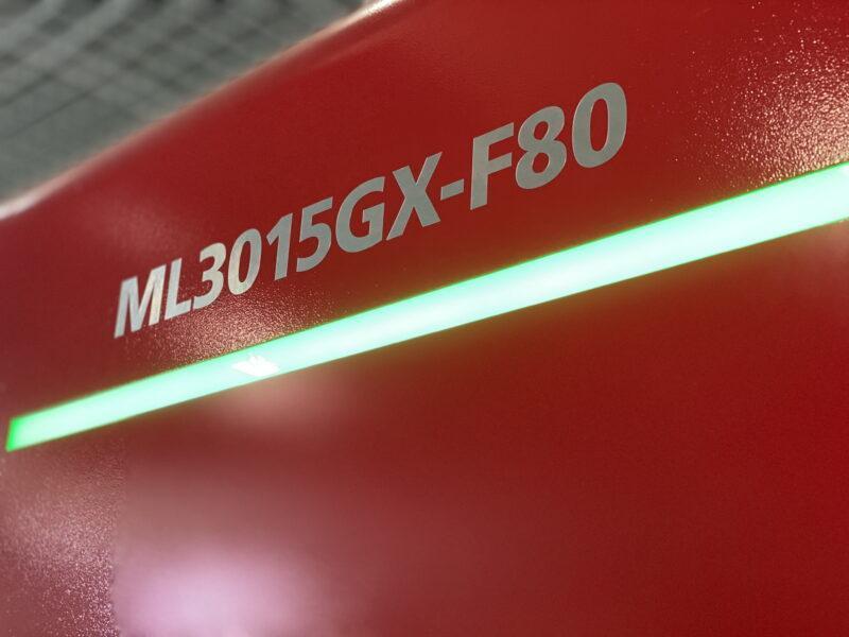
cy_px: 318
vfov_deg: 28.0
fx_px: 1275
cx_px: 424
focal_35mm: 52
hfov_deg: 36.8
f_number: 2
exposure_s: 1/33
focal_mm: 6
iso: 320
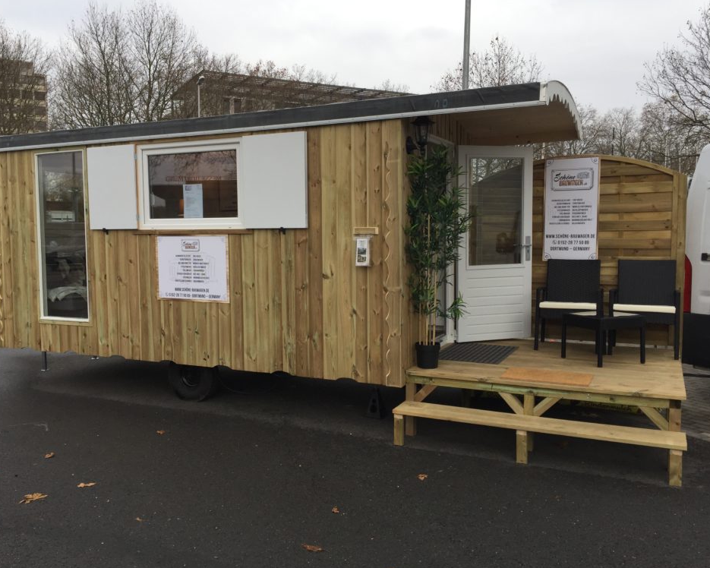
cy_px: 285
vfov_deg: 47.1
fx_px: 651
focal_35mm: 31
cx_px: 331
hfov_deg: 57.1
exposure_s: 1/284
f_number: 2.2
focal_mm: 4.15
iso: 32
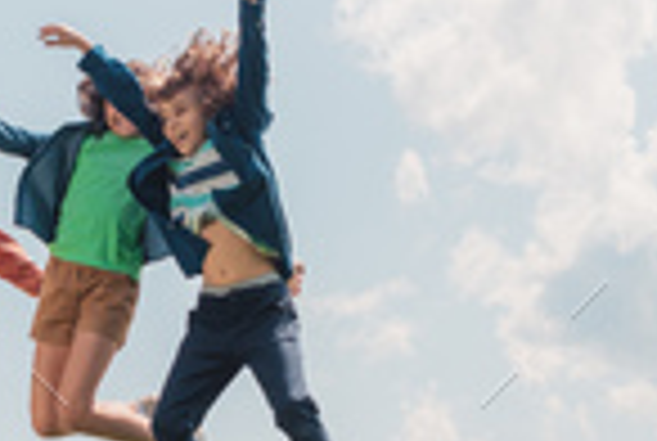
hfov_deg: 16.9
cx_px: 252
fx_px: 2213
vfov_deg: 11.4
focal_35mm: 121
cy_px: 148
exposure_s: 1/2000
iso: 100
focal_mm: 30
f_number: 4
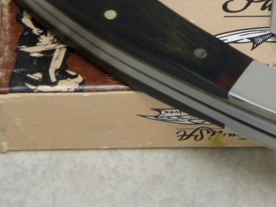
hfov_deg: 8.8
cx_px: 240
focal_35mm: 223
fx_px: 1778
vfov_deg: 6.6
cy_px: 26
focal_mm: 19
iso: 400
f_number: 4.7
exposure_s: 1/20.5
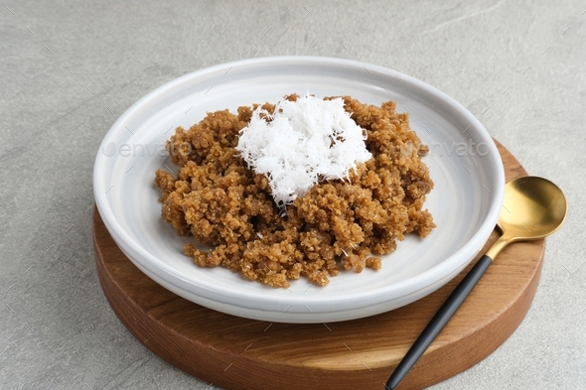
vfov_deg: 25.5
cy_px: 195
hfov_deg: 37.5
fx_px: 862
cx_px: 293
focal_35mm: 53
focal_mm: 35
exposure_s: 1/100
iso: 400
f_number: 16
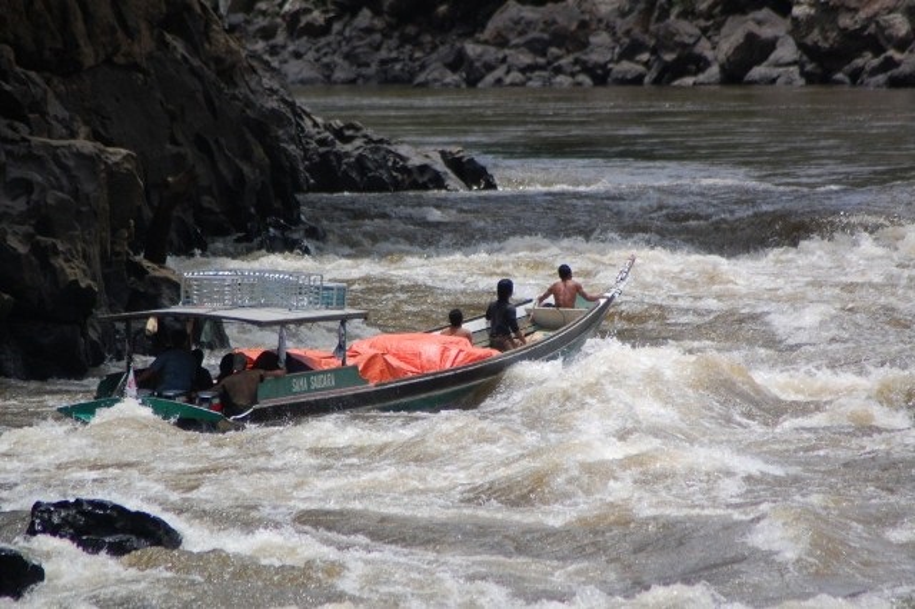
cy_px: 304
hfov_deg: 4.6
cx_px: 458
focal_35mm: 450
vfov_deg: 3.1
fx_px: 11431
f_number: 5.6
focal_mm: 300
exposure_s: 1/2000
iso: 400
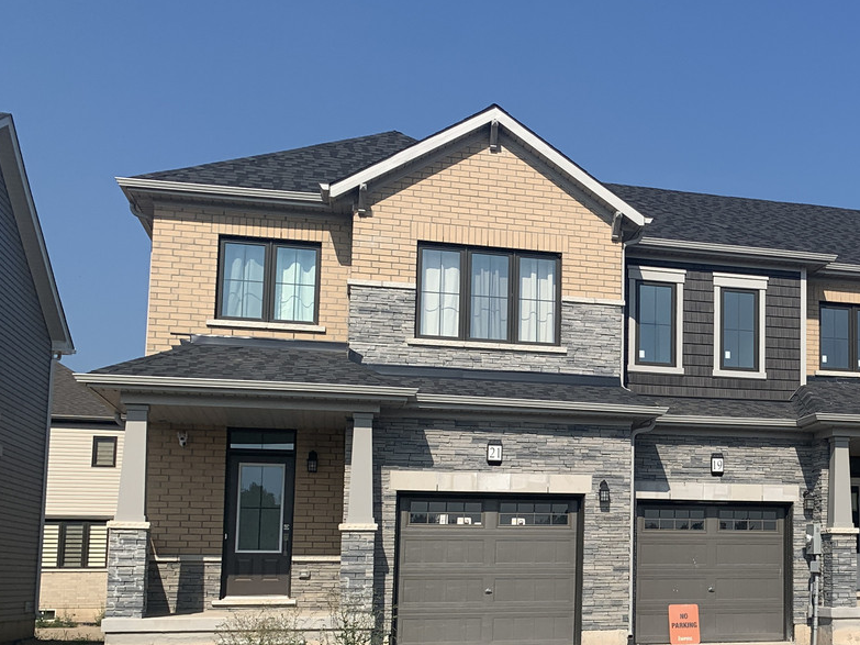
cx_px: 820
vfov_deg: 28.3
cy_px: 452
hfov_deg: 34.7
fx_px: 1267
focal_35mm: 51
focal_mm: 4.25
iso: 25
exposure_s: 1/3185
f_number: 1.8
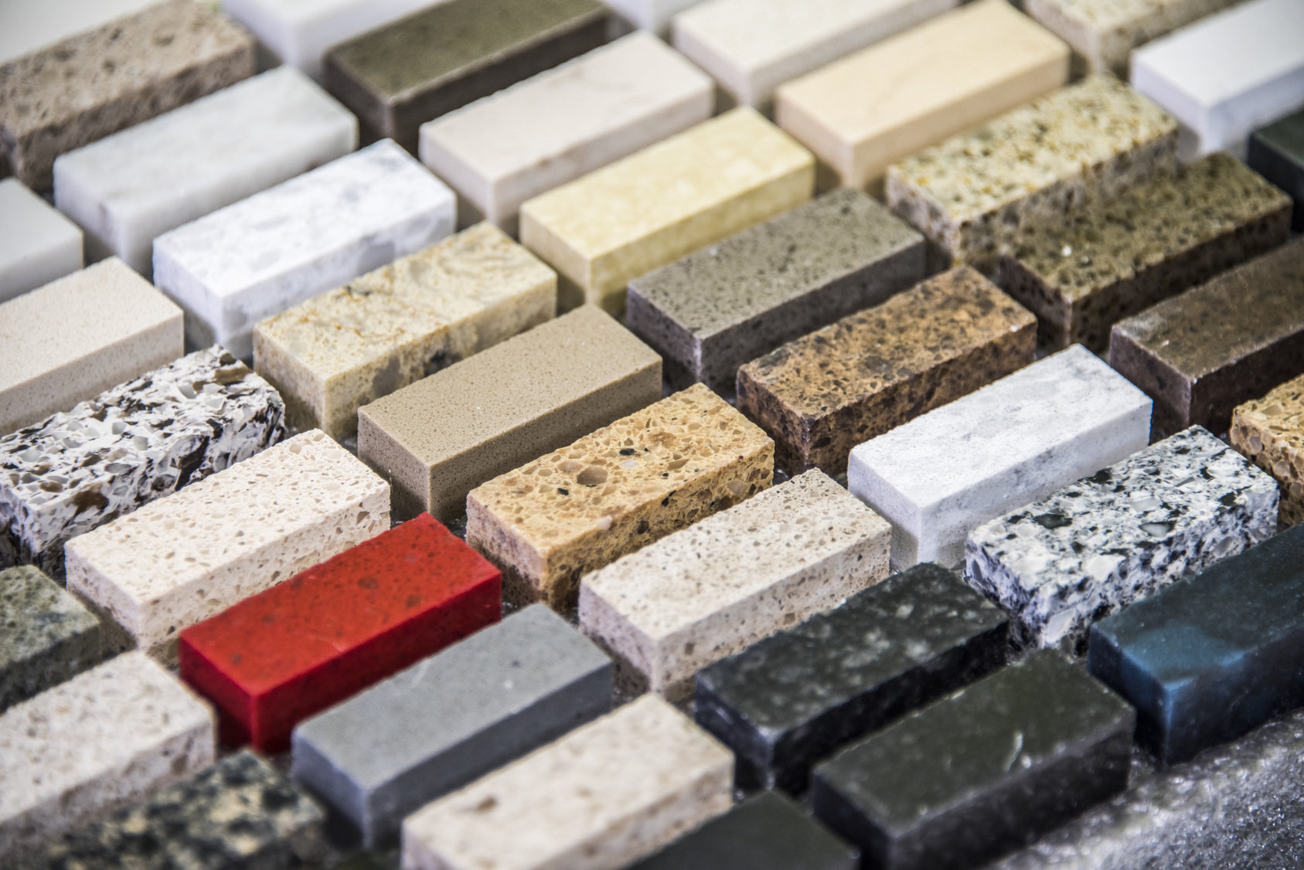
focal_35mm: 300
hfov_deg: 6.9
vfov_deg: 4.6
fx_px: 10870
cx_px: 652
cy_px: 435
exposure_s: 1/60
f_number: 5.6
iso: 200
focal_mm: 300
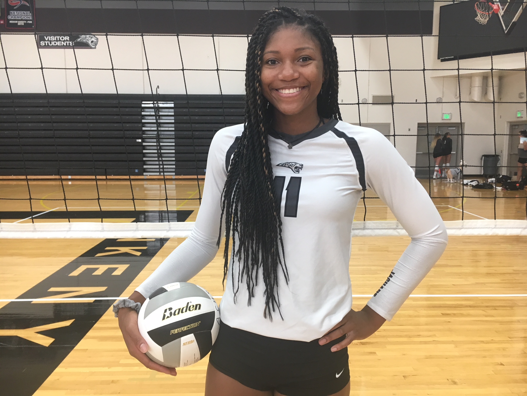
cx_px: 264
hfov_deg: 61.7
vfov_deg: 48.2
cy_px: 198
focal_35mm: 29
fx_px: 442
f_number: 2.2
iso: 80
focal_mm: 4.15
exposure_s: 1/30
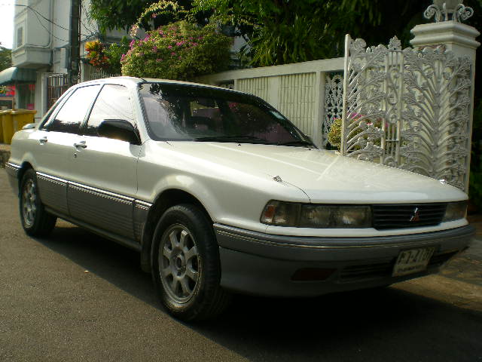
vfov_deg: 37.7
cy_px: 181
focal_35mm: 38
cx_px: 241
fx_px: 529
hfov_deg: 49.0
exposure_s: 1/155
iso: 50
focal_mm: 6.3
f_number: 4.6
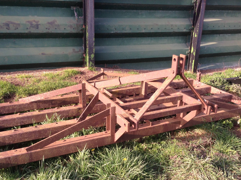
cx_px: 119
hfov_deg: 43.8
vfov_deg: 33.4
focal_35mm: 43
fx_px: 299
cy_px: 113
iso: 50
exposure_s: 1/270
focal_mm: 4.12
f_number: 2.4
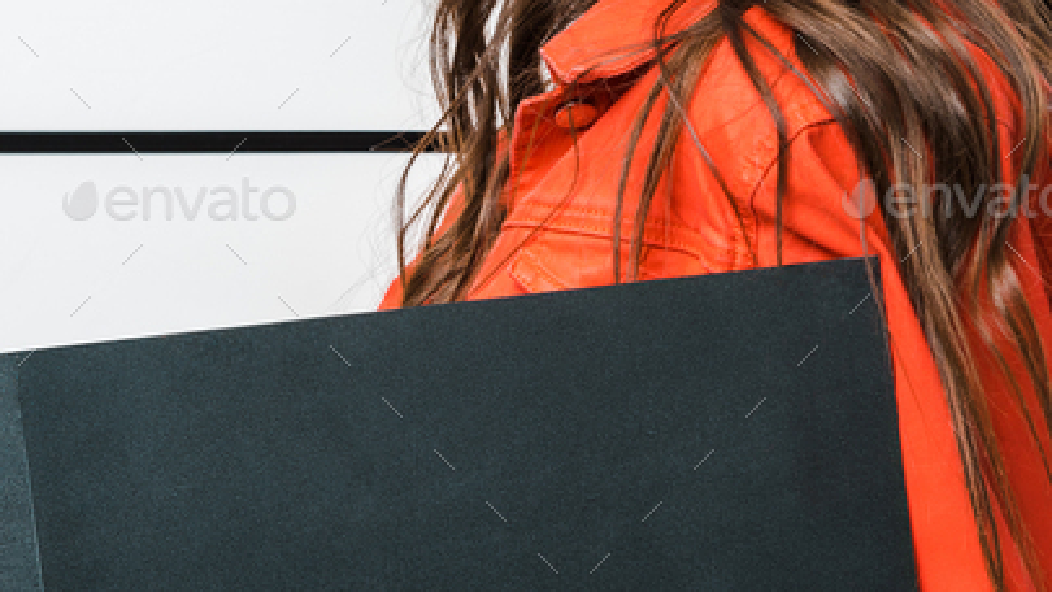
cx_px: 561
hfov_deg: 5.4
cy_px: 179
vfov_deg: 3.0
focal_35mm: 400
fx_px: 11160
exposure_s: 1/200
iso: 100
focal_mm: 175
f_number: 8
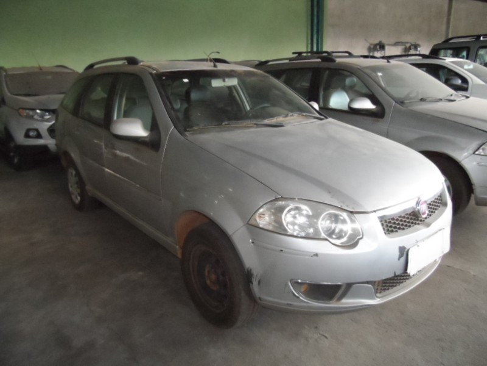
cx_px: 244
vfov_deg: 56.8
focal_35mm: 24
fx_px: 338
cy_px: 183
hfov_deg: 71.6
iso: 800
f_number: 3.2
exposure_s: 1/30
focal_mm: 4
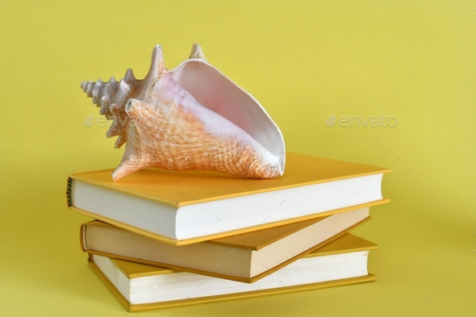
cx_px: 238
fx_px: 694
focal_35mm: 52
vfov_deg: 25.7
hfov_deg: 37.9
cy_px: 158
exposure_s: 1/50
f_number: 5.6
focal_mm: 35
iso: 400
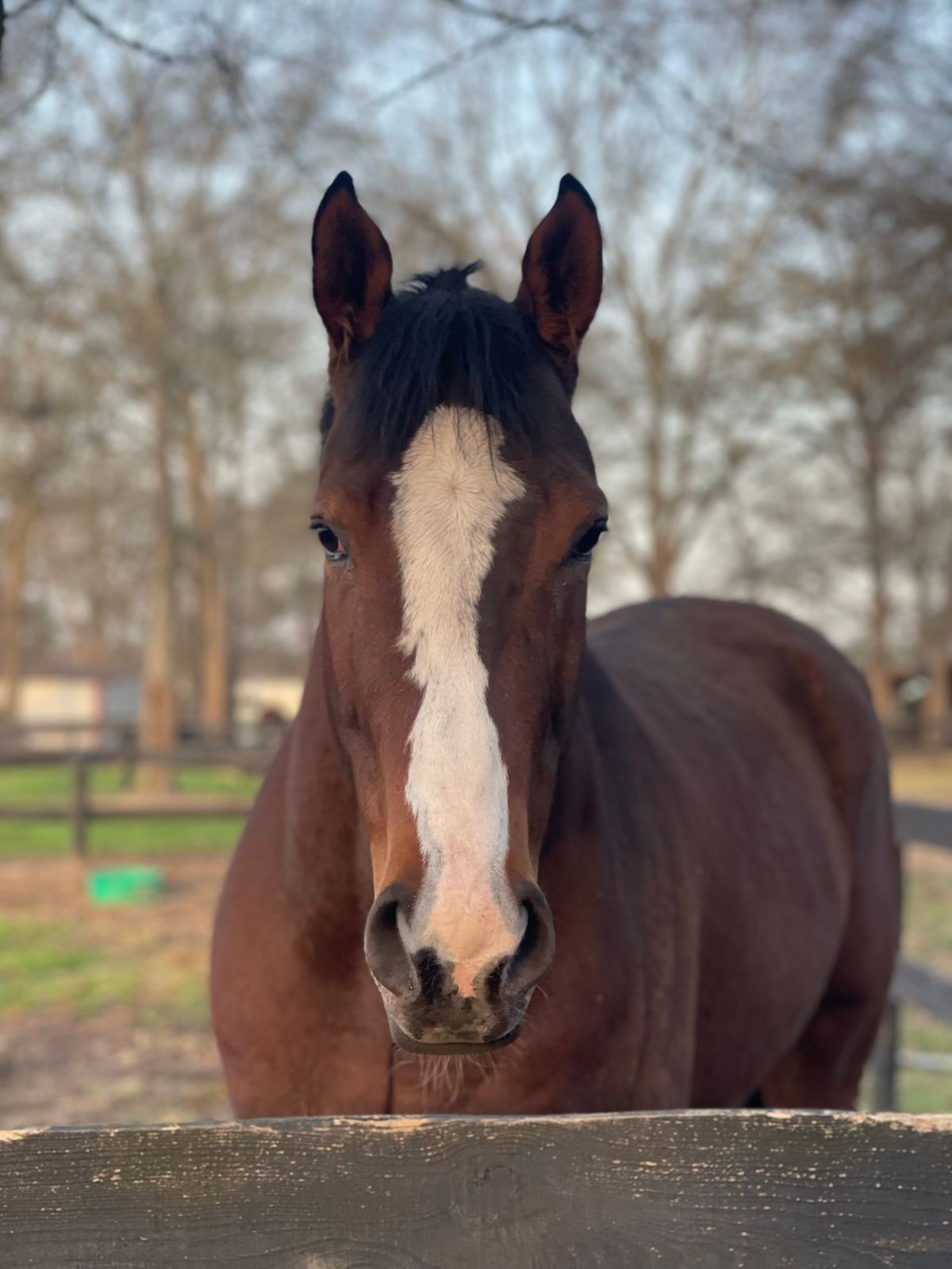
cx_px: 476
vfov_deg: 30.3
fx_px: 2347
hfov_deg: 22.9
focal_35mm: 64
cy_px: 634
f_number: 2.2
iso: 64
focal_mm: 7.5
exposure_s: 1/121
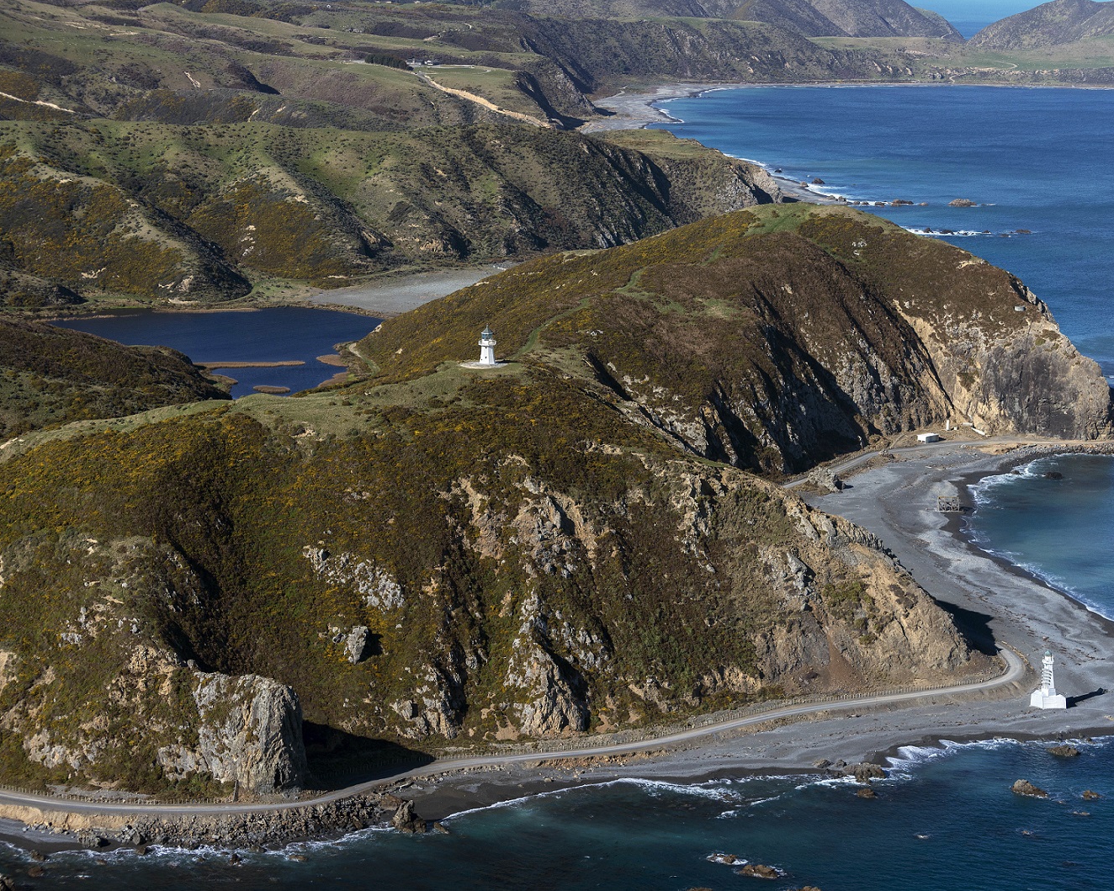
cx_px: 655
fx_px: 2604
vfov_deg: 19.4
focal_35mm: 79
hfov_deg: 24.1
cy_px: 445
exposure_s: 1/3200
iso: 320
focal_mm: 70
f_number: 5.6
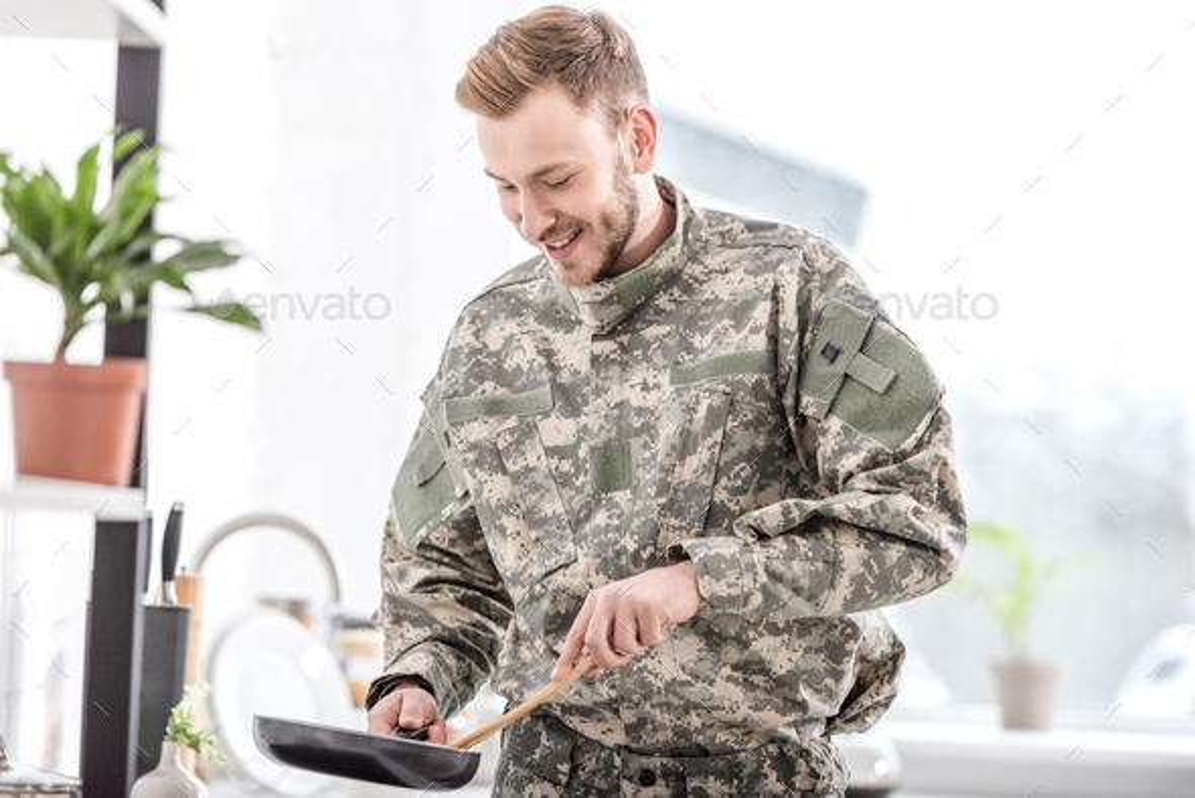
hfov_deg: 14.1
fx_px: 4815
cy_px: 399
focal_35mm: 145
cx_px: 598
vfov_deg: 9.5
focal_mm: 145
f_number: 3.5
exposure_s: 1/250
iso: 800
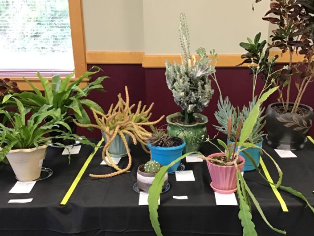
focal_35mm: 45
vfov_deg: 32.1
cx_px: 184
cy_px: 141
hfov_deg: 41.9
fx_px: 408
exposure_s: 1/30
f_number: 2.4
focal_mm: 3.3
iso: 125
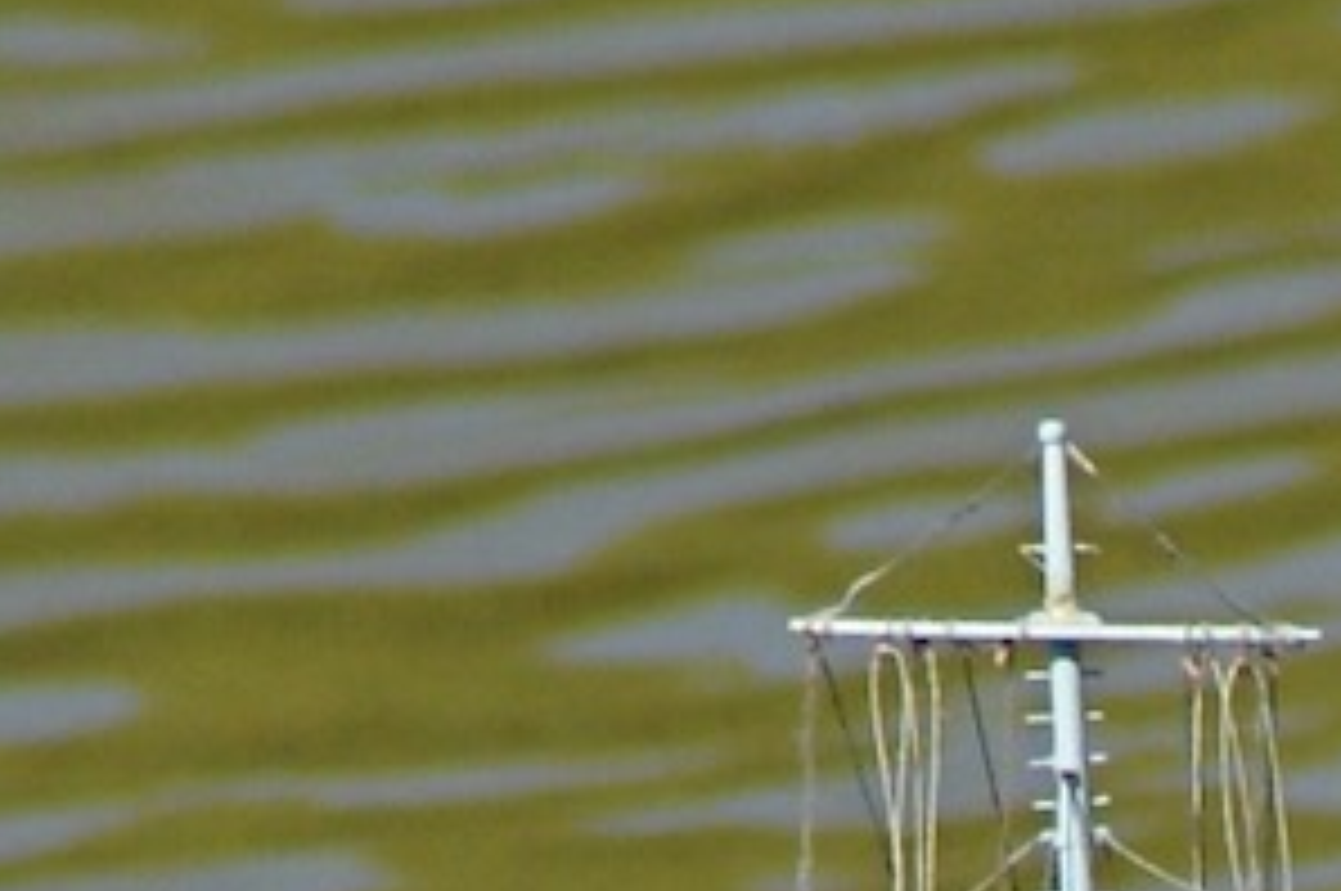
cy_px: 2421
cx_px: 1197
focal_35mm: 1935
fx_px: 71999
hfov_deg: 1.1
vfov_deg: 0.7
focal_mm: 300
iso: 400
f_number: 11
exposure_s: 1/500
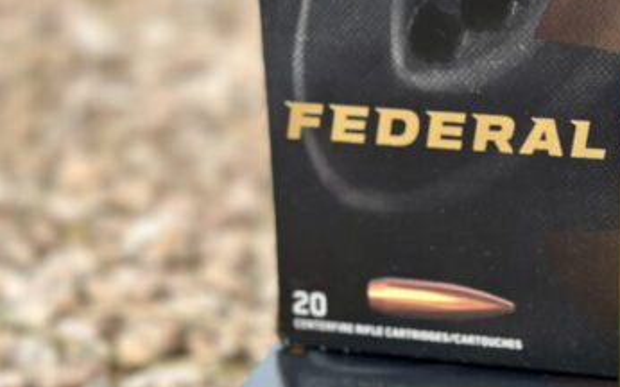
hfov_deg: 17.8
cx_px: 674
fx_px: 1909
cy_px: 272
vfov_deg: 11.6
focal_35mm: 113
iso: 80
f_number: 1.78
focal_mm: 6.86
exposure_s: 1/1783
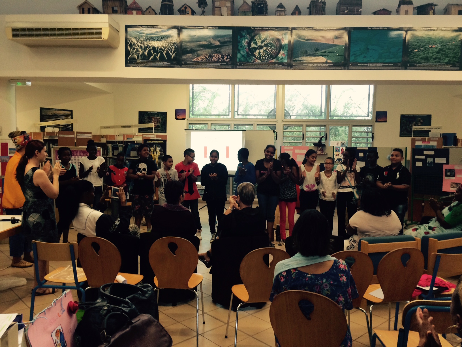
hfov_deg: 61.7
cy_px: 174
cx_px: 231
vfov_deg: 48.2
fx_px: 387
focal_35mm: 29
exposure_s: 1/33
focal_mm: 4.15
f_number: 2.2
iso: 64
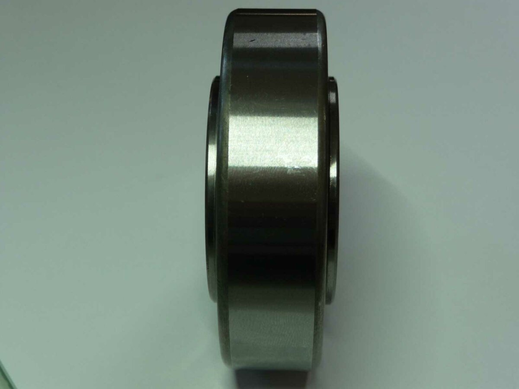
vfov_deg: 20.4
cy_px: 194
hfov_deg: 27.0
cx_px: 260
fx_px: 1080
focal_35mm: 72
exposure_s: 1/50
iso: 100
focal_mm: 12.2
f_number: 4.6
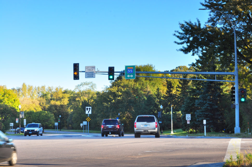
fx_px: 577
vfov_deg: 16.5
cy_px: 84
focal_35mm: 82
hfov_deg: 24.6
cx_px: 126
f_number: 16
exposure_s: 1/40
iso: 200
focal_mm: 55
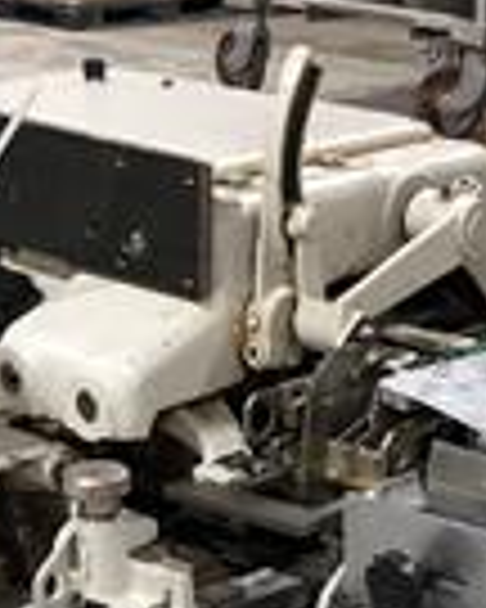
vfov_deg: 13.5
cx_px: 362
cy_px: 896
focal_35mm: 135
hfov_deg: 11.4
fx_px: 2427
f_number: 1.8
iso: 100
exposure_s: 1/13
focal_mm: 4
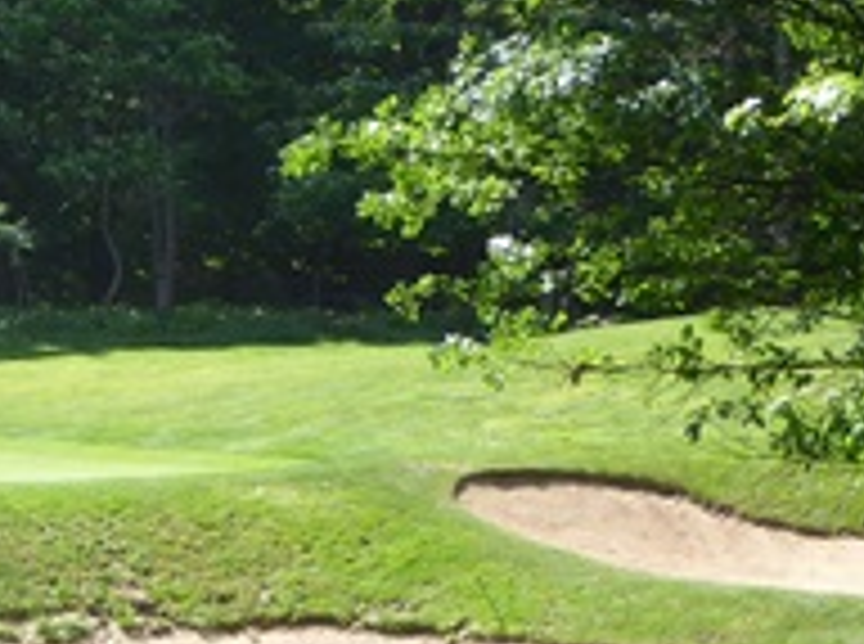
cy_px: 176
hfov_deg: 5.6
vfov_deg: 4.2
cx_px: -274
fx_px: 8764
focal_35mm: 352
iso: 80
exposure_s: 1/125
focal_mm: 17.5
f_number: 5
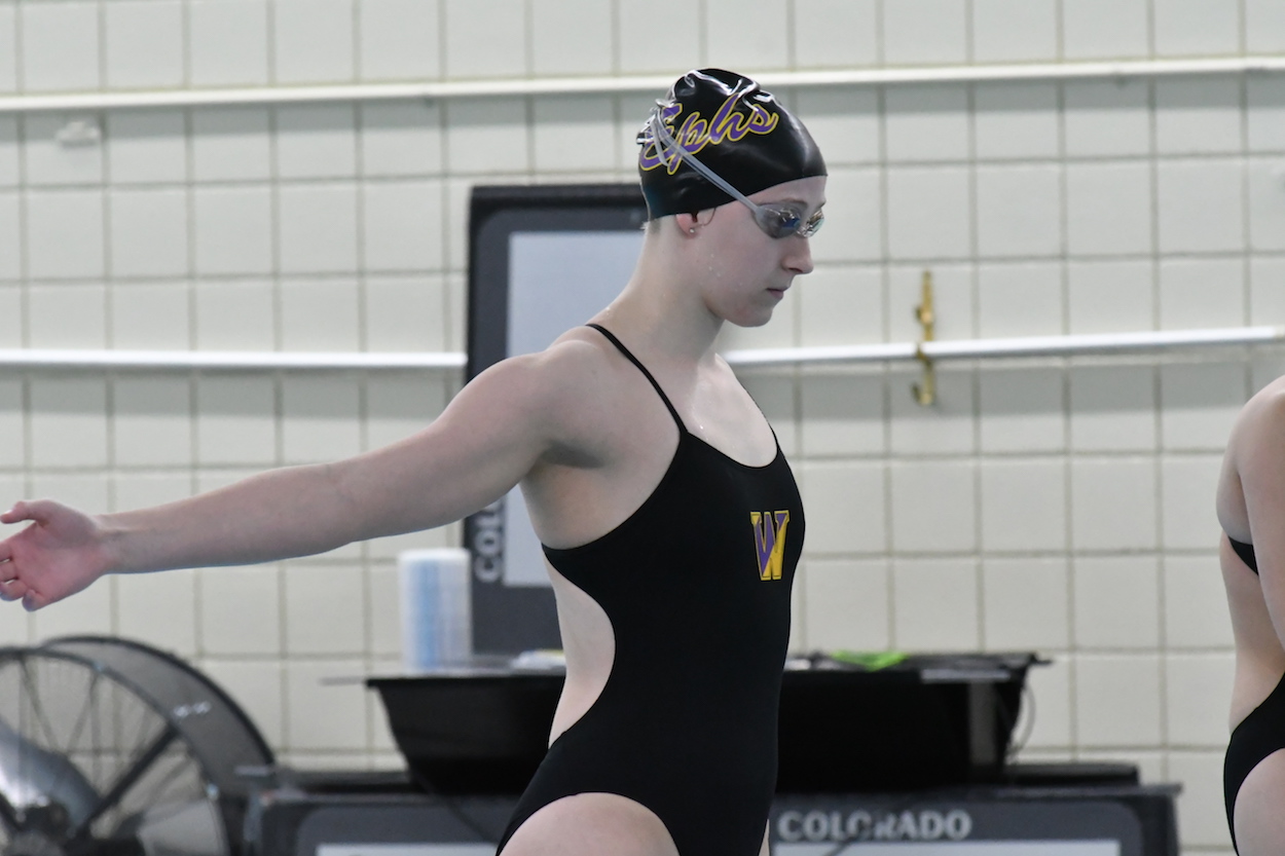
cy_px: 428
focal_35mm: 300
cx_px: 642
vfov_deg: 4.6
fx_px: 10706
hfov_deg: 6.9
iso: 8000
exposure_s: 1/250
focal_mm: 200
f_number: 8
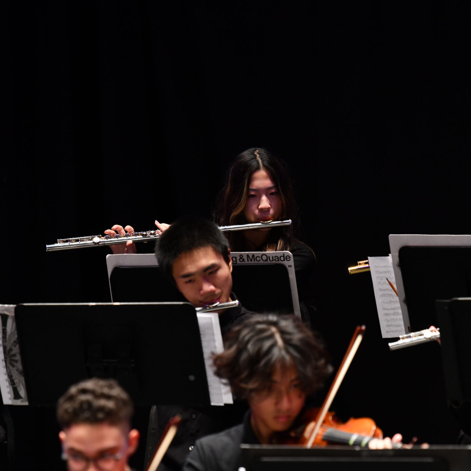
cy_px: 236
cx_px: 310
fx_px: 11807
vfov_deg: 2.3
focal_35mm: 767
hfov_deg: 2.3
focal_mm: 600
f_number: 6.3
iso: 1600
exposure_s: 1/125
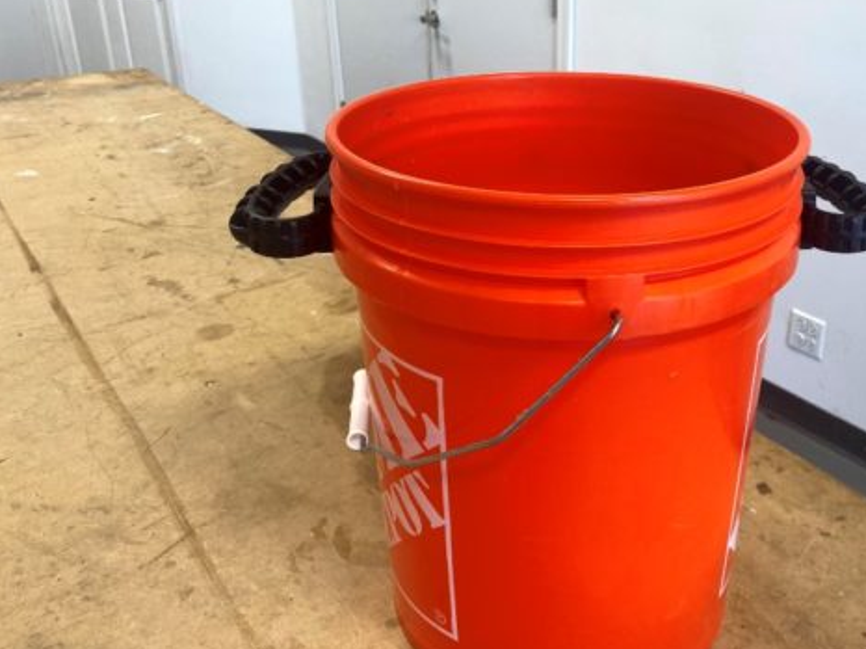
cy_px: 264
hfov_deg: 51.8
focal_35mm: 35
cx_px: 566
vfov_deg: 40.5
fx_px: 875
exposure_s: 1/138
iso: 32
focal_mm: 4.25
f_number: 1.8
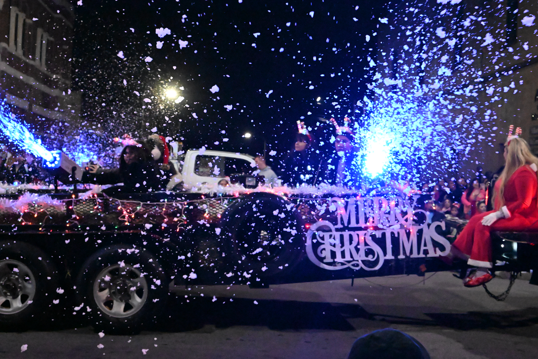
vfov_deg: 27.0
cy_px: 180
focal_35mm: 50
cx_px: 269
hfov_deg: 39.6
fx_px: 747
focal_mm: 50
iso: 51200
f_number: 8
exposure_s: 1/250
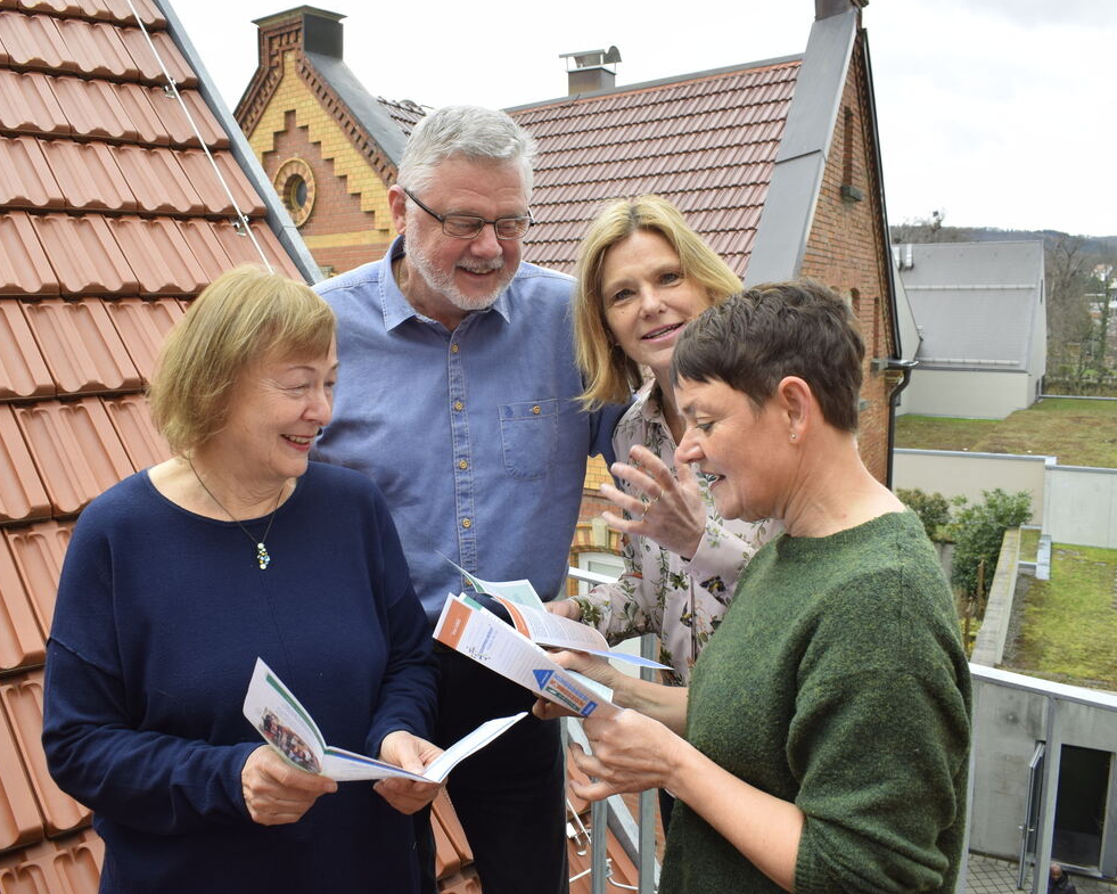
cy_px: 442
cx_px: 487
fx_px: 1025
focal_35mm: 31
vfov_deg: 47.1
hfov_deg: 57.0
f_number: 7.1
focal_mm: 18
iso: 400
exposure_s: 1/200
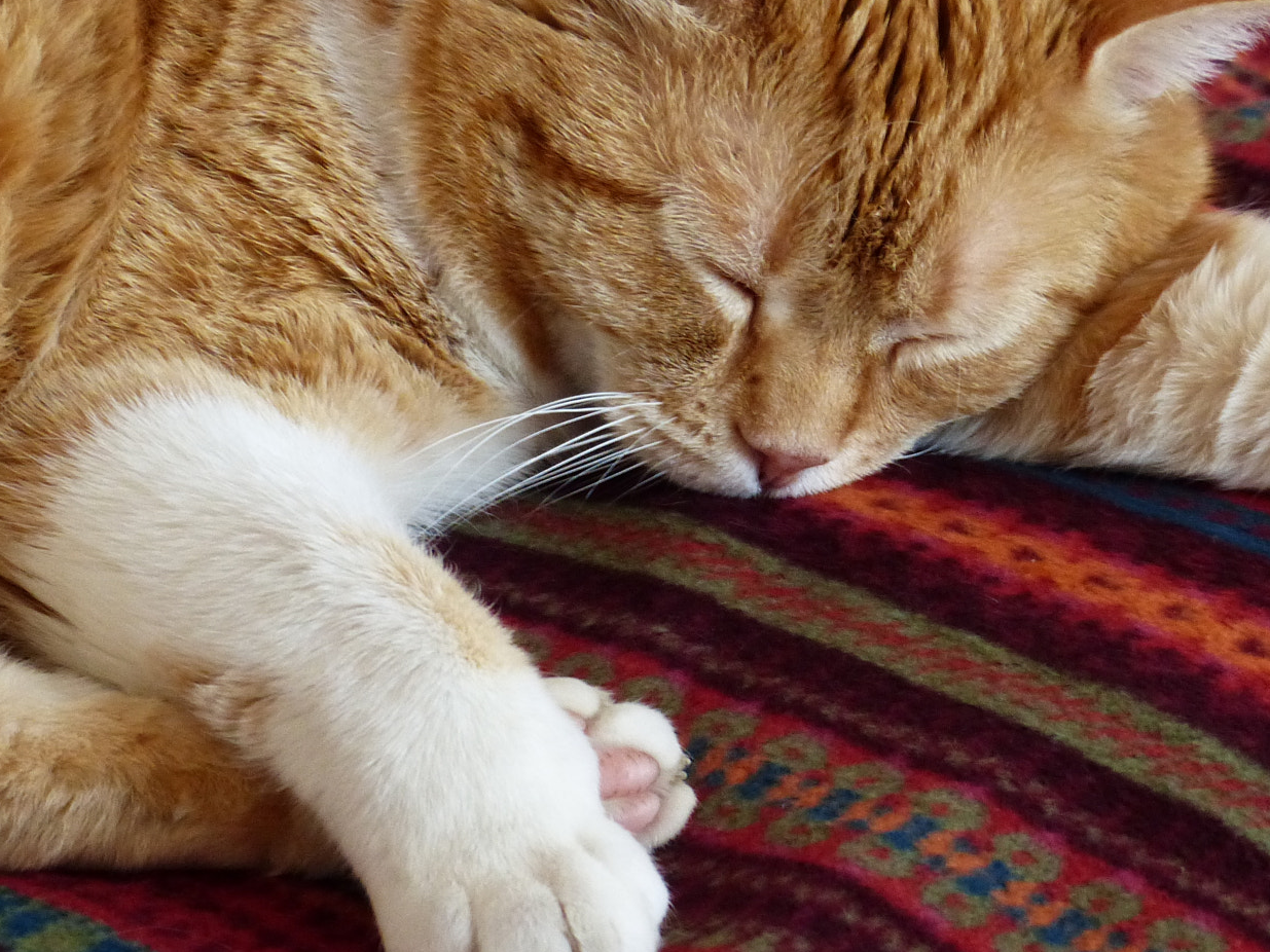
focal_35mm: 209
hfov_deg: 9.5
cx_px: 802
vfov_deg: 7.1
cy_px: 519
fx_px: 7667
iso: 400
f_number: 2.8
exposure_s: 1/30
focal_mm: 22.6
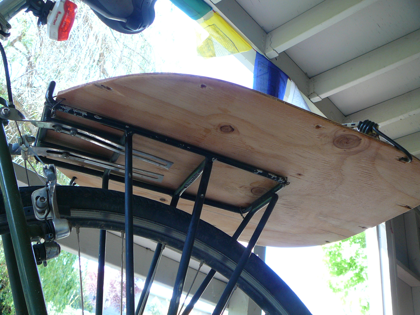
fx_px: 425
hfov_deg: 52.6
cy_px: 158
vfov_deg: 40.7
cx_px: 210
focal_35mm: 35
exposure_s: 1/40
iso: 100
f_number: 2.8
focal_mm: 5.2
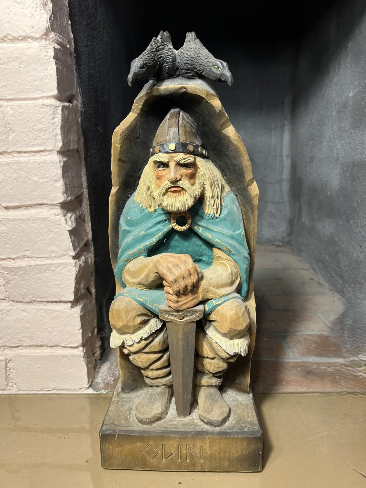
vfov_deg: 67.3
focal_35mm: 26
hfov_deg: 53.1
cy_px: 244
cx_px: 183
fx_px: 367
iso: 100
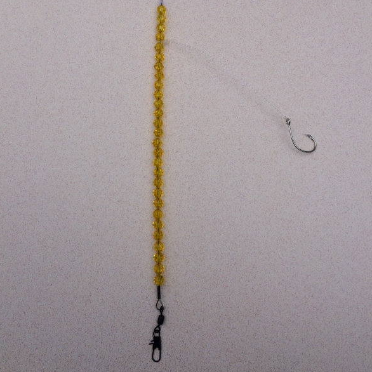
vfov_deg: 47.0
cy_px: 155
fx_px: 426
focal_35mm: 35
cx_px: 187
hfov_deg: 47.2
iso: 32
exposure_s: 1/2564
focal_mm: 4.15
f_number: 2.2
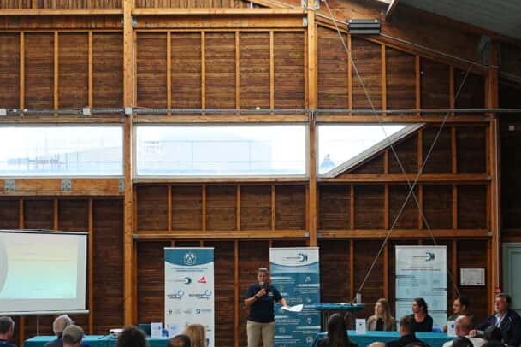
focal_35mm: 65
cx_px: 275
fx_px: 941
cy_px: 242
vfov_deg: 20.8
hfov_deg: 31.0
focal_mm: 22
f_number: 4
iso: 640
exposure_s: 1/200
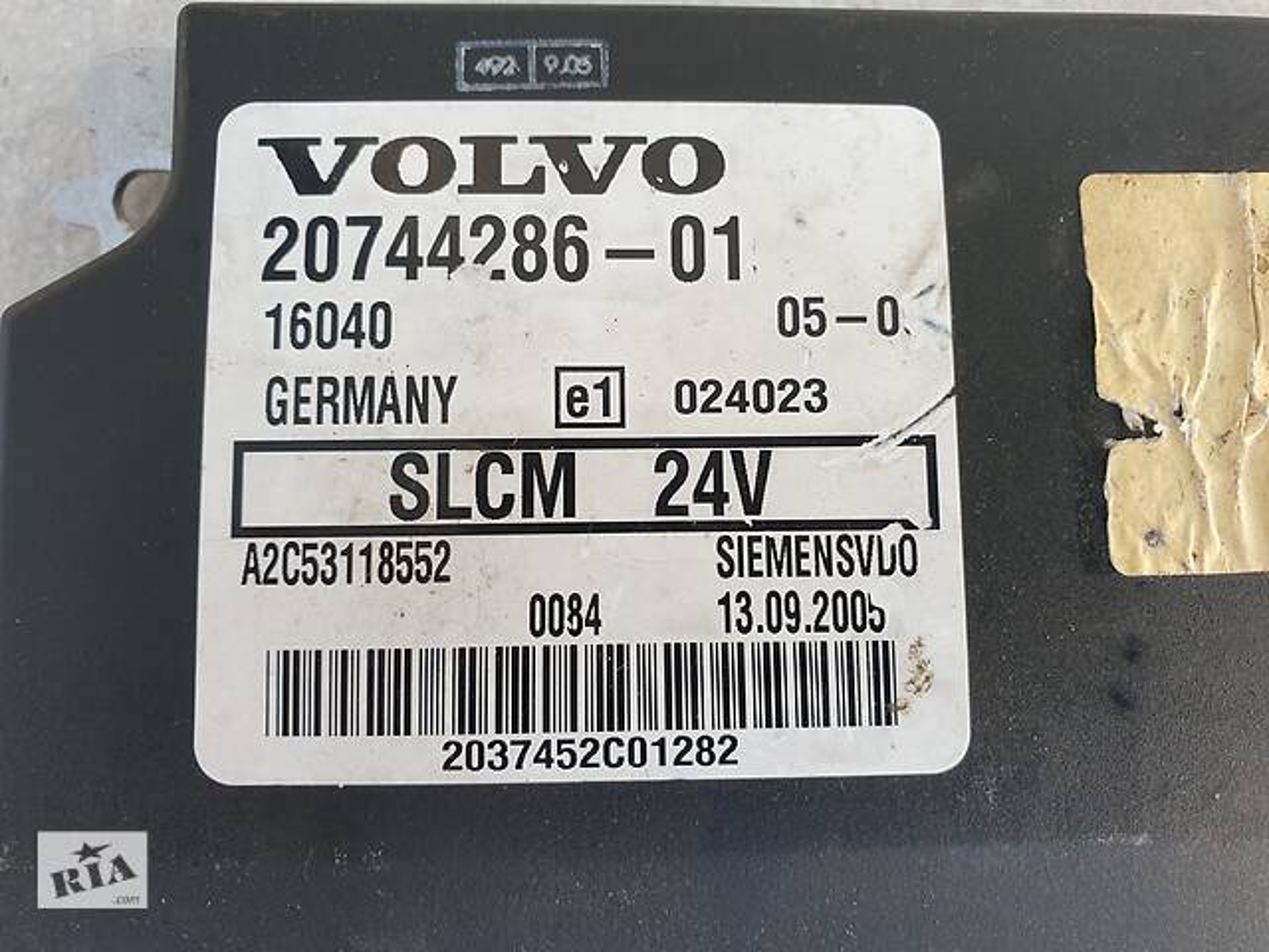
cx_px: 634
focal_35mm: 26
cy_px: 476
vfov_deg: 53.1
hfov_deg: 67.3
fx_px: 953
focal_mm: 4.3
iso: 50
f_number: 2.4
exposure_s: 1/126
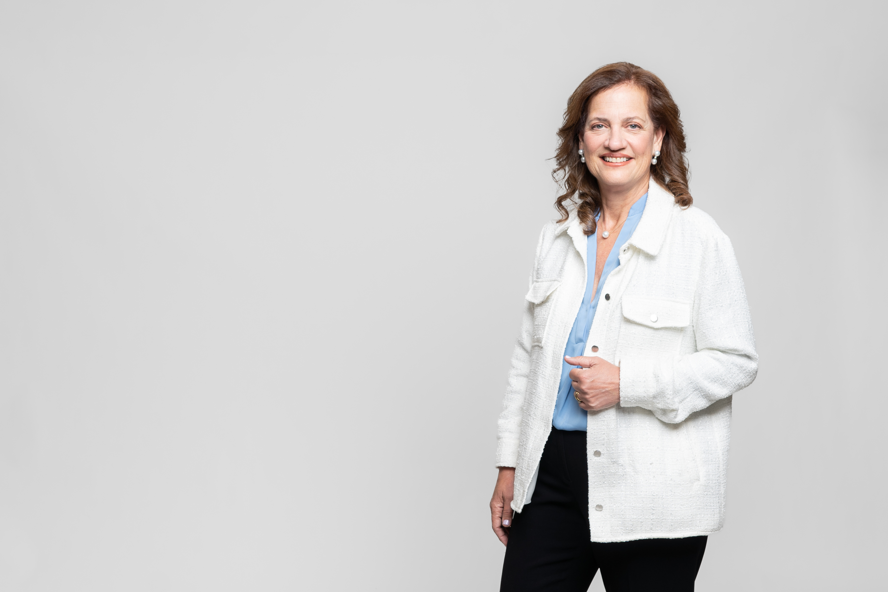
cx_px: 444
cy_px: 296
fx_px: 1061
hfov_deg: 45.4
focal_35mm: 43
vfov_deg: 31.2
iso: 100
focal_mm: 29
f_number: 5
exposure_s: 1/125
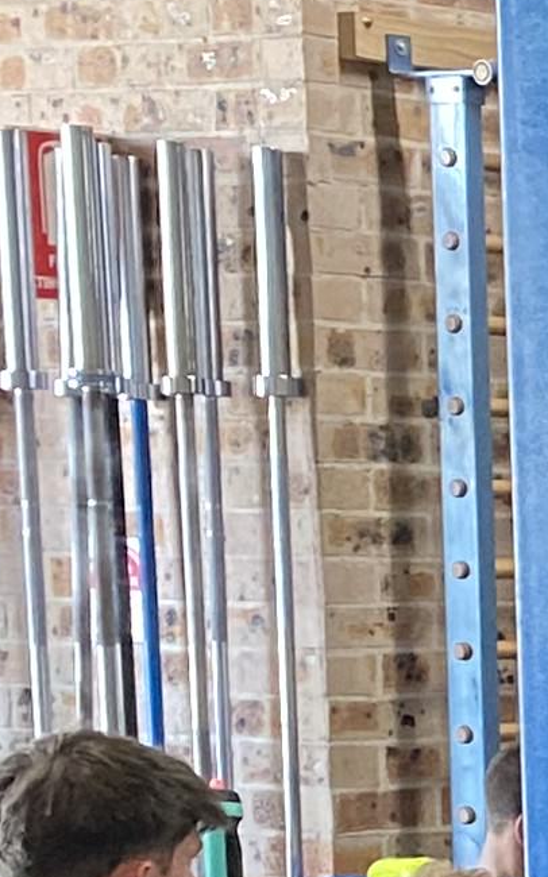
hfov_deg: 5.9
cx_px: 2527
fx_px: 4088
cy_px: 1005
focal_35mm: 171
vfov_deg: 12.0
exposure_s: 1/50
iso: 160
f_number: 1.8
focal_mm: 4.25
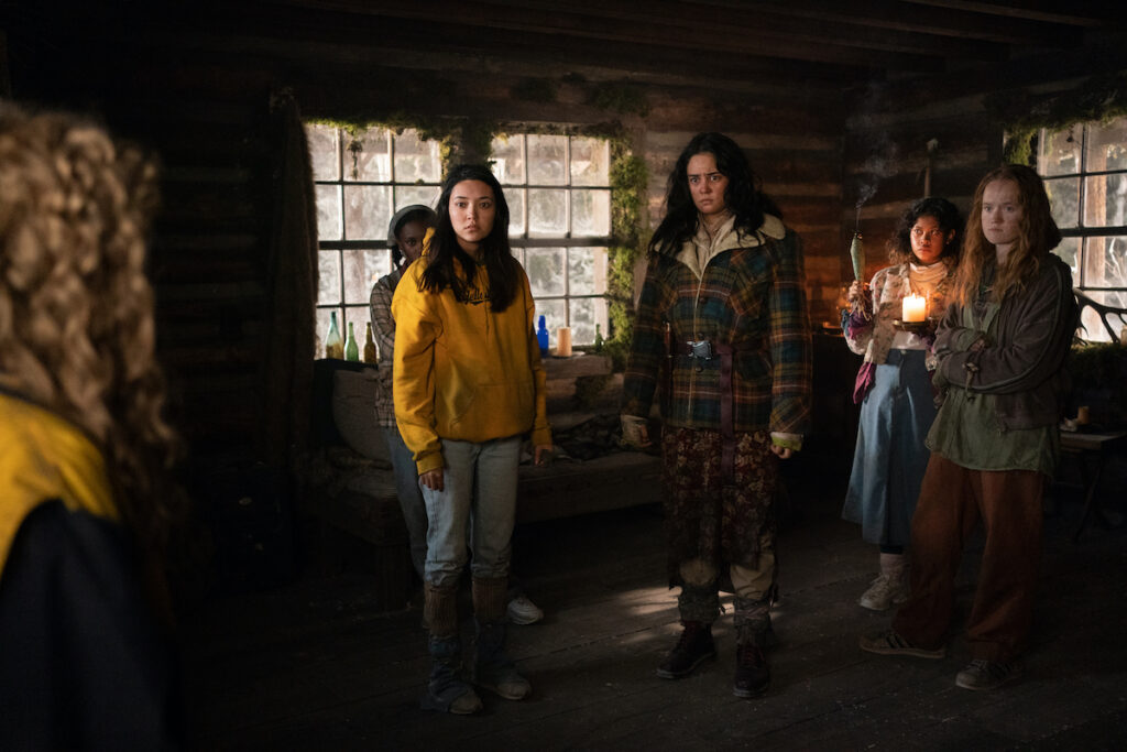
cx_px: 564
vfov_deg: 37.9
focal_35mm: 35
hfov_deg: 54.4
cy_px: 376
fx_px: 1096
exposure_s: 1/200
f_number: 2.5
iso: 5000
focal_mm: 35
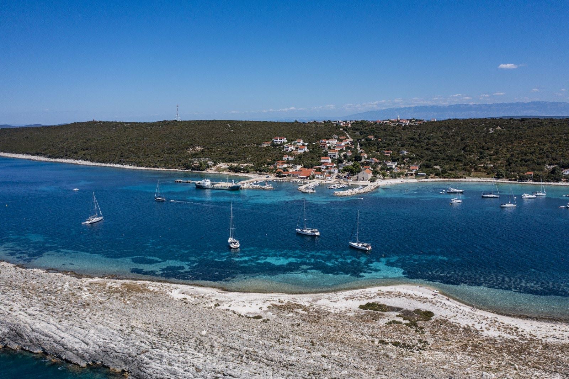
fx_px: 442
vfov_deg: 46.4
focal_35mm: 28
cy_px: 190
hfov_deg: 65.5
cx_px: 284
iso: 100
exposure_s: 1/5000
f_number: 2.8
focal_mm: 10.26
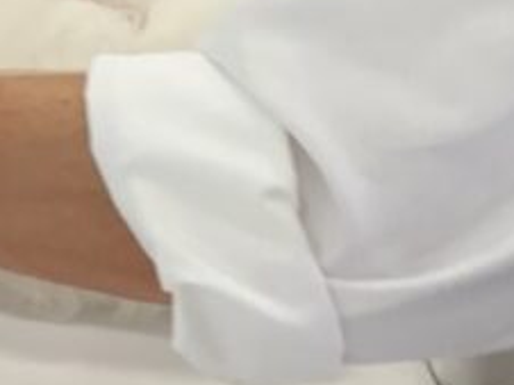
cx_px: -855
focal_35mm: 177
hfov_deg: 9.5
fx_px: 2625
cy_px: -244
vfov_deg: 8.2
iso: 100
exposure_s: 1/100
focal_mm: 4.25
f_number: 1.8
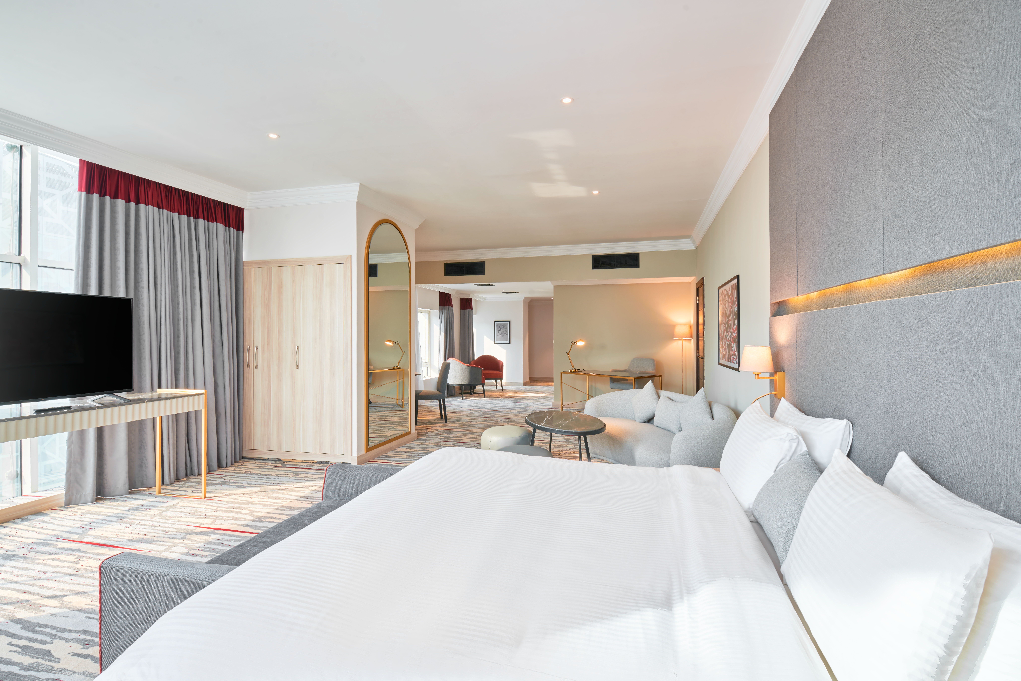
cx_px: 510
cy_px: 340
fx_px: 482
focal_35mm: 17
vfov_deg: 70.4
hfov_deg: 93.3
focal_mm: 17
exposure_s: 1/5
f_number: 11
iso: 200
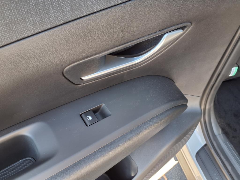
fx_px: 187
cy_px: 90
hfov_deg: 65.3
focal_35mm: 27
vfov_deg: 51.4
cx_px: 120
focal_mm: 3.58
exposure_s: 1/40
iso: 40
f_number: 1.9
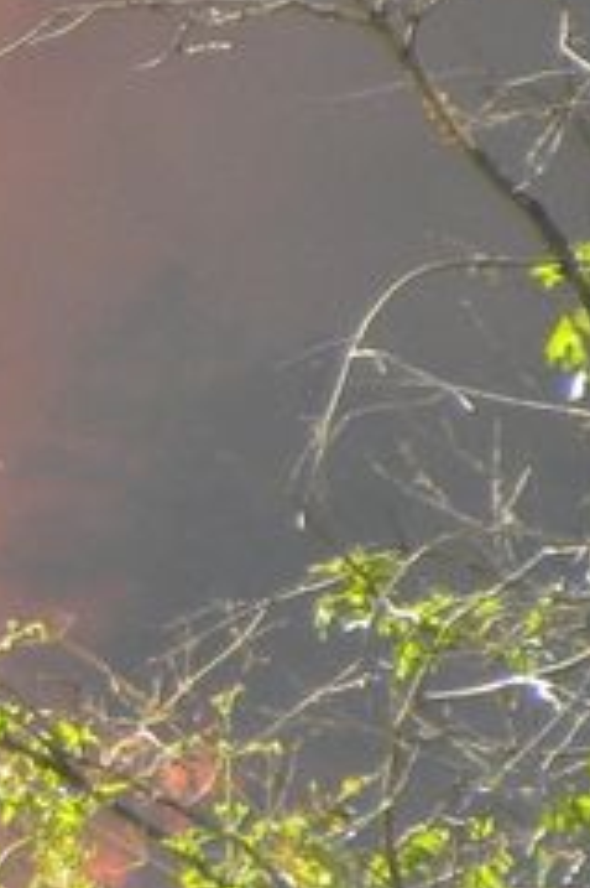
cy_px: 427
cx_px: -675
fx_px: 80227
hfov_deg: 0.4
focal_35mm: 3259
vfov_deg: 0.6
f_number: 5
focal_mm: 110.4
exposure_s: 1/198
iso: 92
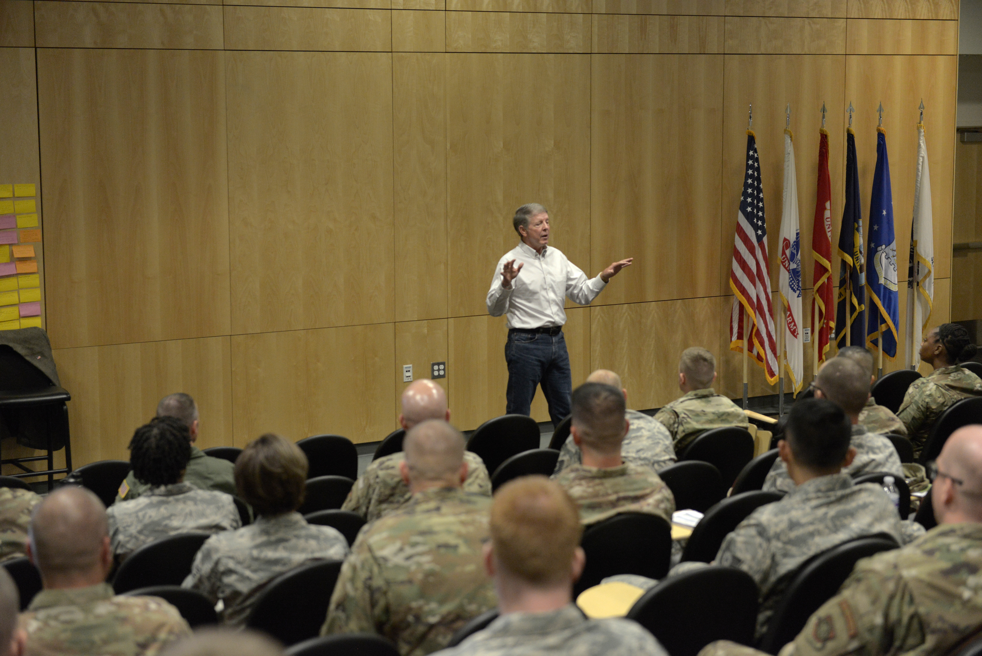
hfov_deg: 28.8
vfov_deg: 19.5
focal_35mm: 70
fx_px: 1910
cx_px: 491
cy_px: 328
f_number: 3.5
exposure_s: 1/125
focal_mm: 70
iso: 1600
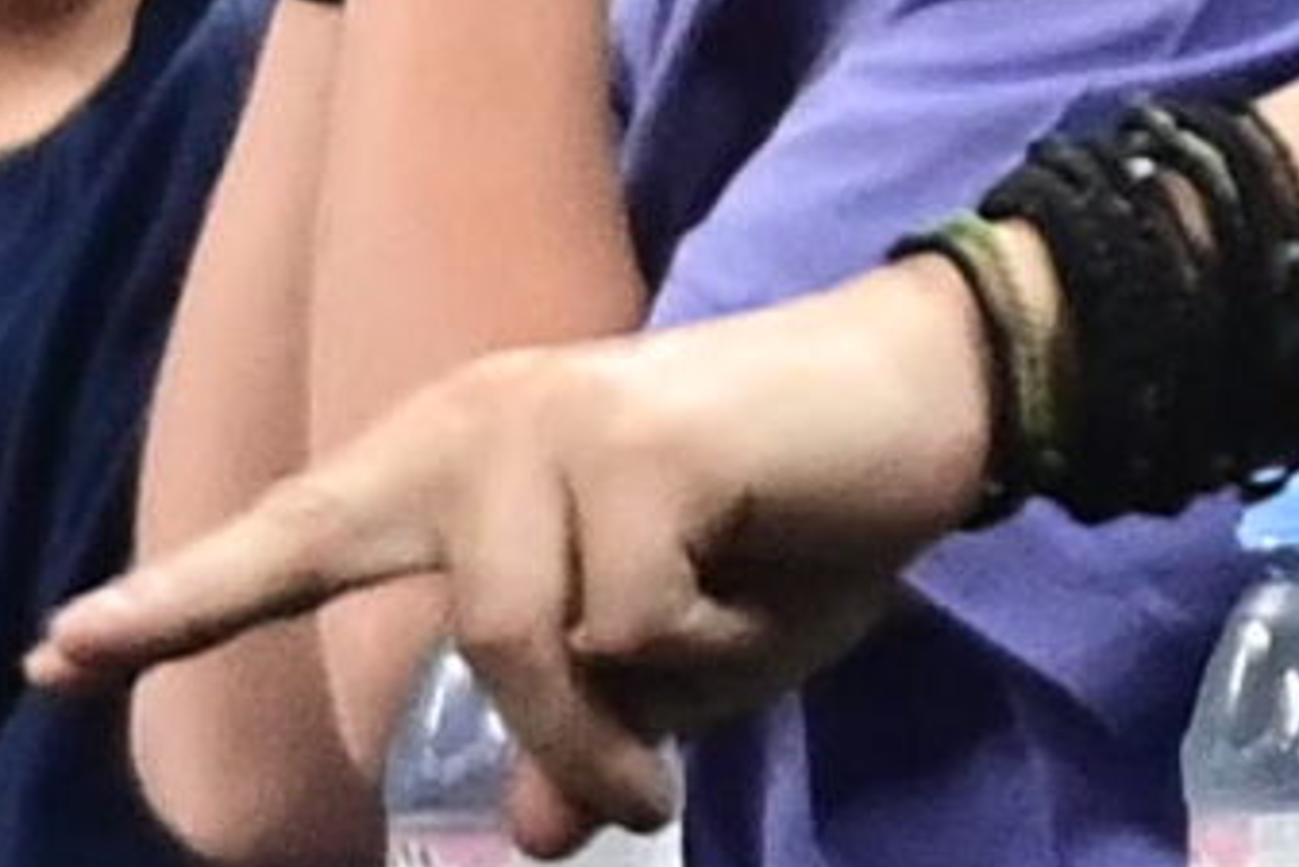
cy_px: -289
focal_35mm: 912
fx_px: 32920
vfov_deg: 1.5
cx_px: 2012
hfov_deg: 2.3
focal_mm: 200
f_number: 2.8
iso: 2500
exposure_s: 1/1000
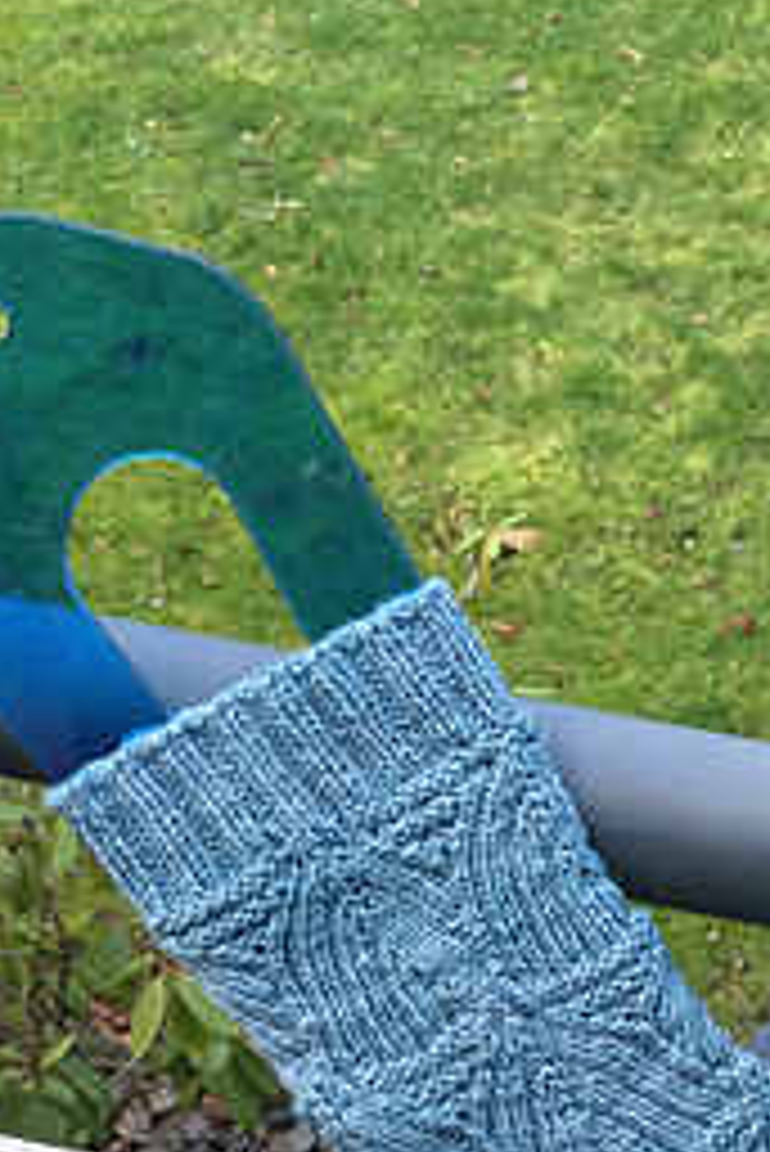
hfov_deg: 20.6
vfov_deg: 30.3
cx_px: 831
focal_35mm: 63
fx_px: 2018
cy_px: 1066
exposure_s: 1/33
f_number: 2.4
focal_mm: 3.3
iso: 50
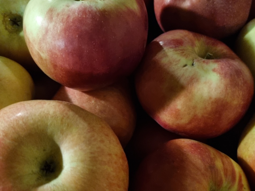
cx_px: 133
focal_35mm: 39
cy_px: 111
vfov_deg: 36.7
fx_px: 287
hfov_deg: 47.8
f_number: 1.8
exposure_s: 1/25
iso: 1600
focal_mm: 5.4
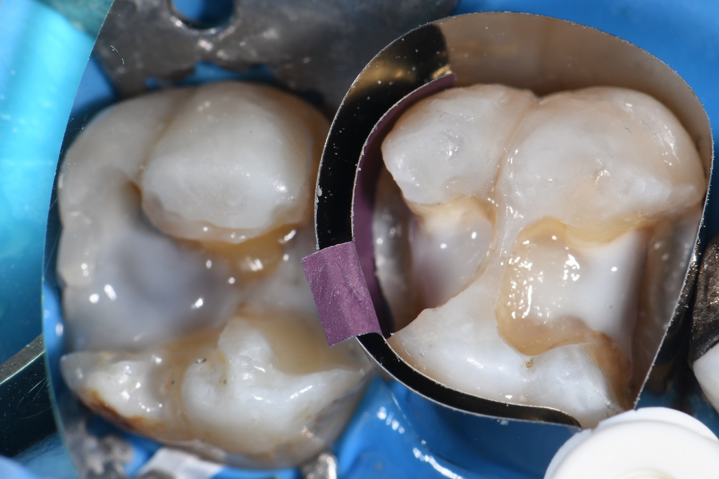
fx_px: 3134
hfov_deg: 13.1
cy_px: 240
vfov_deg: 8.7
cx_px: 360
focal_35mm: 157
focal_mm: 105
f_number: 32
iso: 200
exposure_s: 1/160
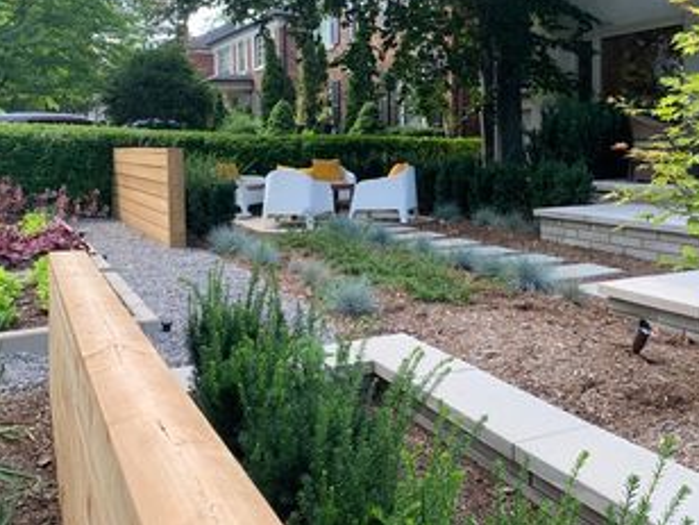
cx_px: 396
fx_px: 707
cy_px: 178
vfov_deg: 40.2
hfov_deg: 52.5
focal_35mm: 35
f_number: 1.8
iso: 25
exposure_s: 1/122
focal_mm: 4.25
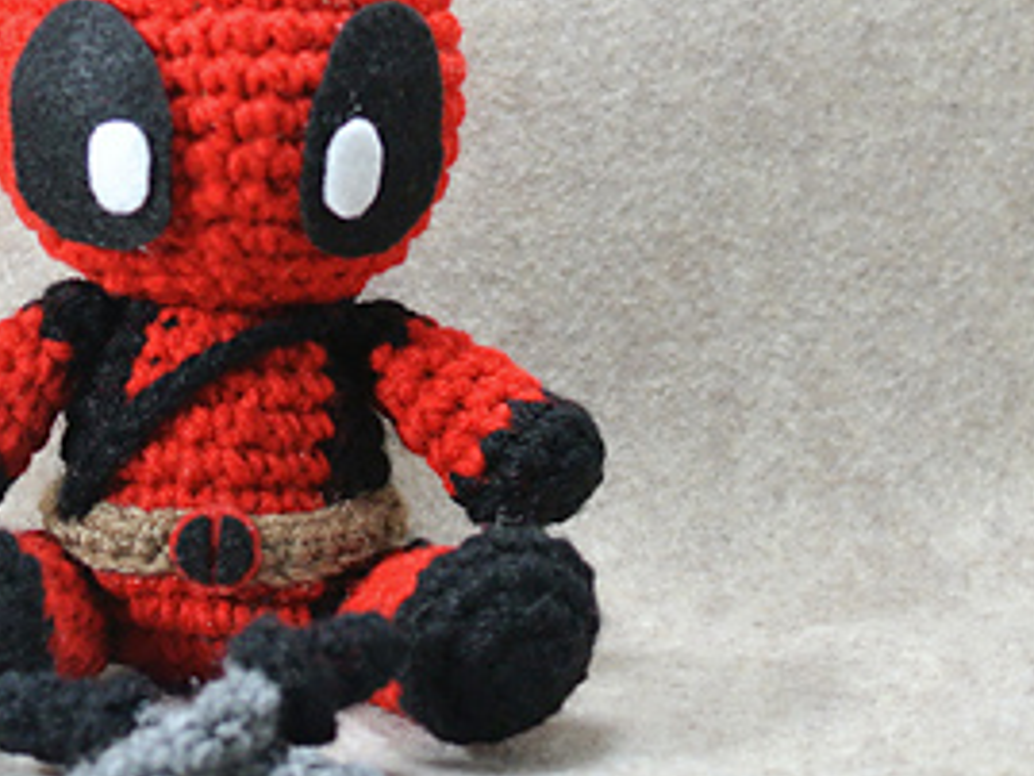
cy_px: 292
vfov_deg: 13.2
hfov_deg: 17.5
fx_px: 3347
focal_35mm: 112
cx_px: 246
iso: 360
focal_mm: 18.5
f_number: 2
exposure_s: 1/250
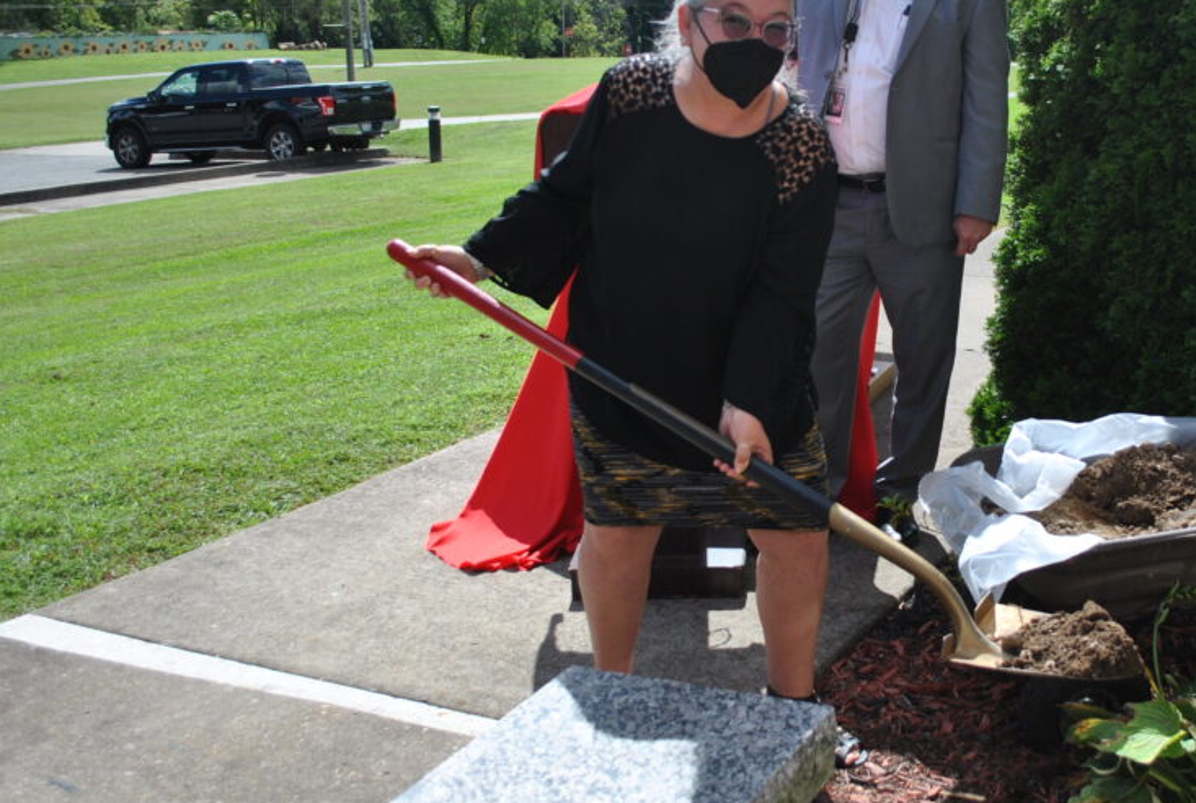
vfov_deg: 30.0
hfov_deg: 42.7
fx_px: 1498
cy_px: 351
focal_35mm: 45
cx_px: 831
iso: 140
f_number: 4
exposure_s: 1/1000
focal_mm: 20
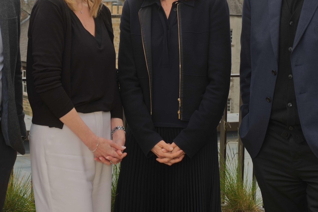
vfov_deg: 13.5
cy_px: 5
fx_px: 884
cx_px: 149
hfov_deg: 20.4
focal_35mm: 100
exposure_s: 1/250
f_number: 10
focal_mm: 48
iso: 320
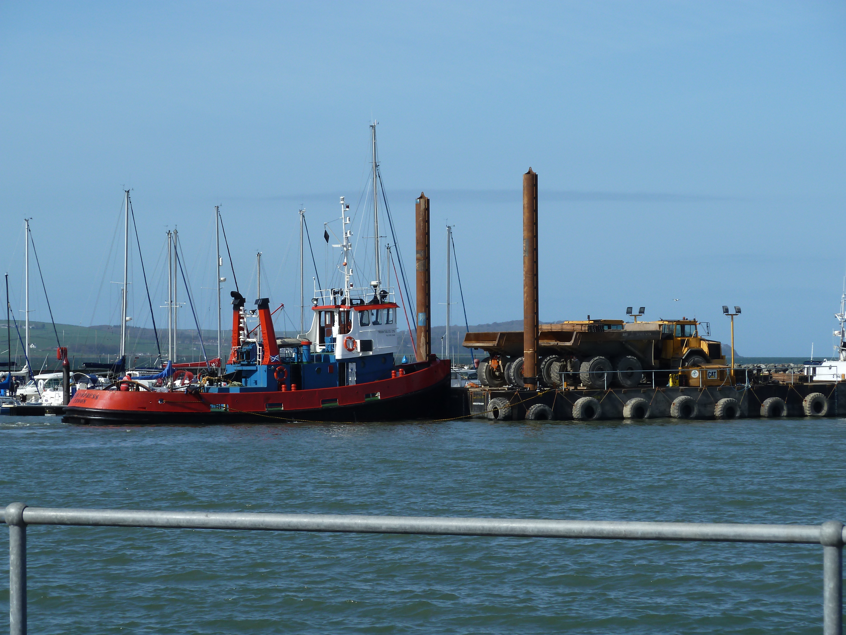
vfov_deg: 10.8
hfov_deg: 14.4
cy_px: 318
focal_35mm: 137
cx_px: 423
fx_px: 3348
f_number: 5.6
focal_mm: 22.5
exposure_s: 1/500
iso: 80
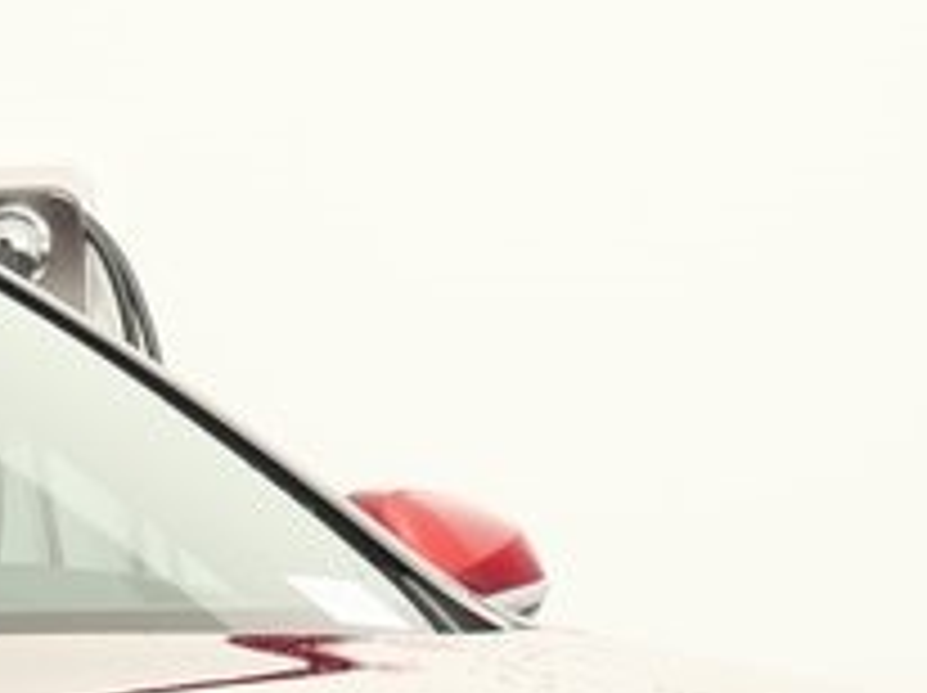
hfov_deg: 7.8
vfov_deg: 5.8
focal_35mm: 249
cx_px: -504
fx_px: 6660
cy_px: 1377
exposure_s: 1/100
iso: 250
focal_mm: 25
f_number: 5
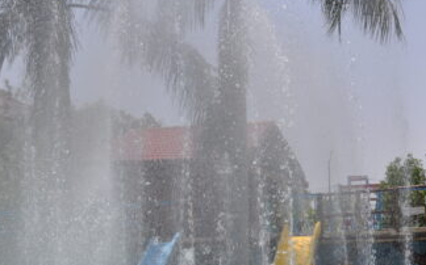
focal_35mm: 81
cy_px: 254
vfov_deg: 15.8
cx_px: 238
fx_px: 943
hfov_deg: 25.4
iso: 200
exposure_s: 1/350
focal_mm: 21
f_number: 9.5
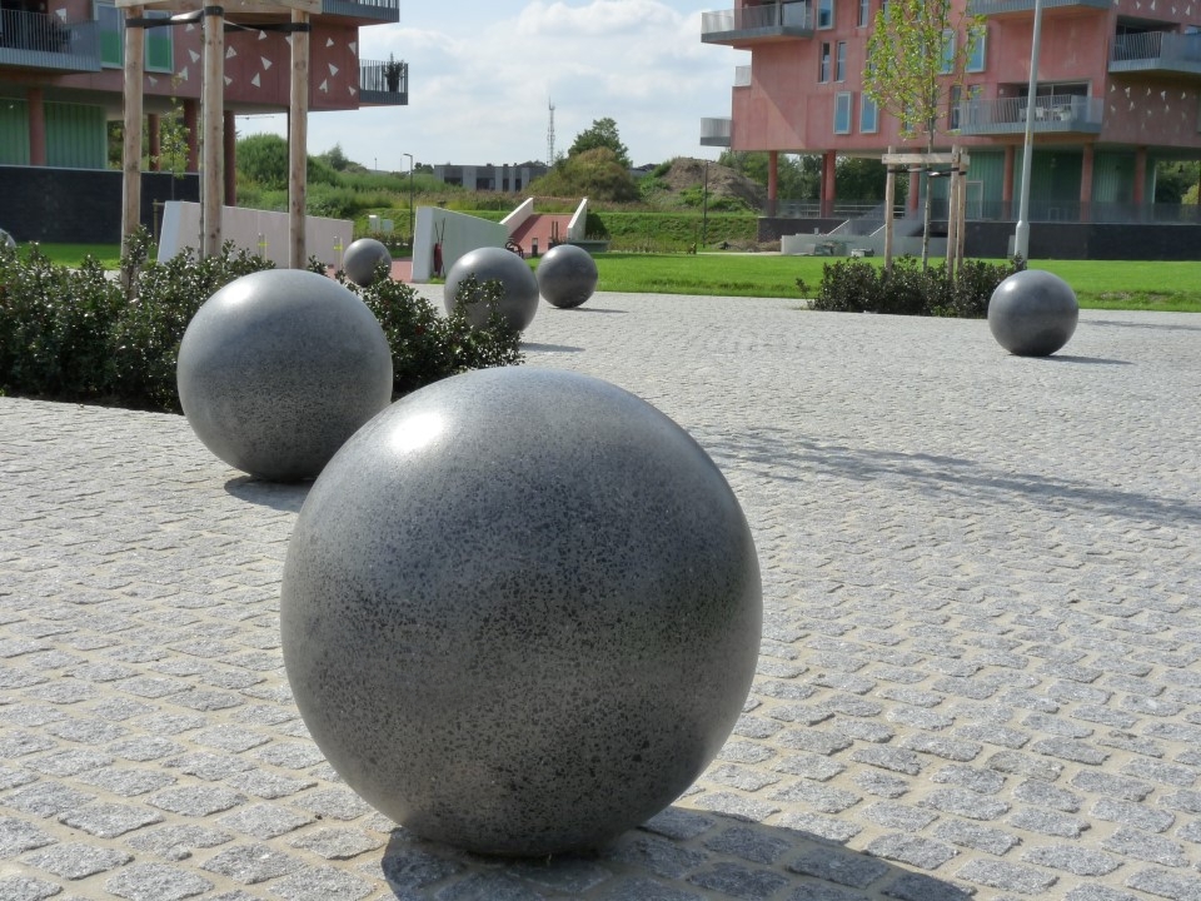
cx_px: 600
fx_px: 1665
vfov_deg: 30.3
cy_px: 450
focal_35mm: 48
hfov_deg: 39.7
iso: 160
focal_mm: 8.5
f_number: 6.3
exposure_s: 1/500
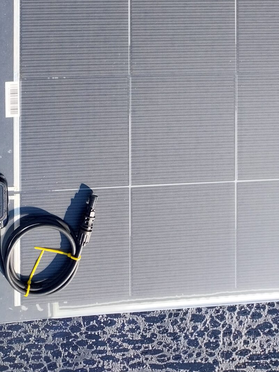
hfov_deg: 23.5
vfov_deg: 27.8
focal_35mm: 62
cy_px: -62
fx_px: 667
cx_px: 95
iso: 25
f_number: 1.8
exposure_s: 1/428
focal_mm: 4
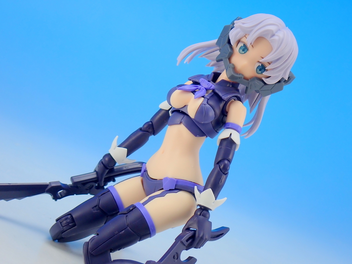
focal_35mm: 100
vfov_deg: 14.8
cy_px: 132
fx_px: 1017
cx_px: 176
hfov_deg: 19.6
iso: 100
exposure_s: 1/8
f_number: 4.9
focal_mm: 18
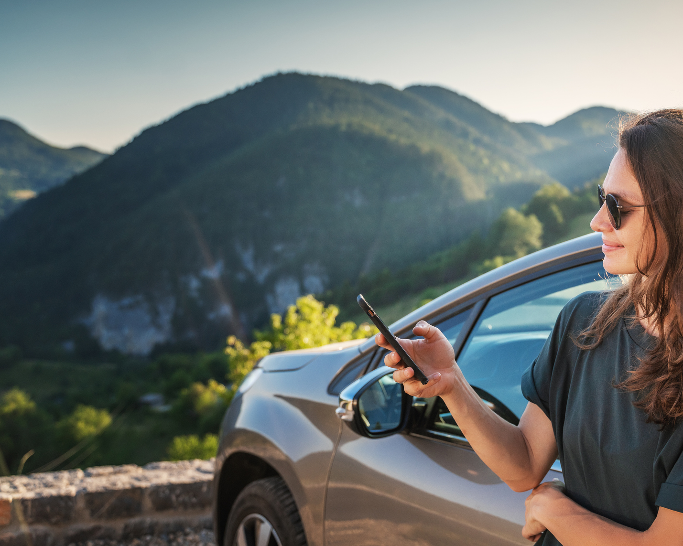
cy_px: 243
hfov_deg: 45.8
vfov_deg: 38.2
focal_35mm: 39
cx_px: 479
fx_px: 788
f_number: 3.5
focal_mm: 28
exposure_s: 1/1600
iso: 125
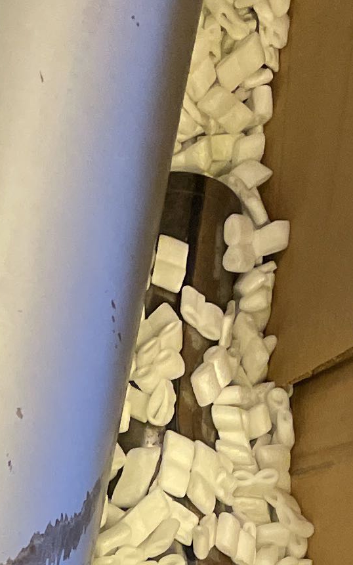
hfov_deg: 9.9
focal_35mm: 129
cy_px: 786
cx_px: -159
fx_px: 1986
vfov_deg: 15.2
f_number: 1.6
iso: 160
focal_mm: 4.2
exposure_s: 1/50
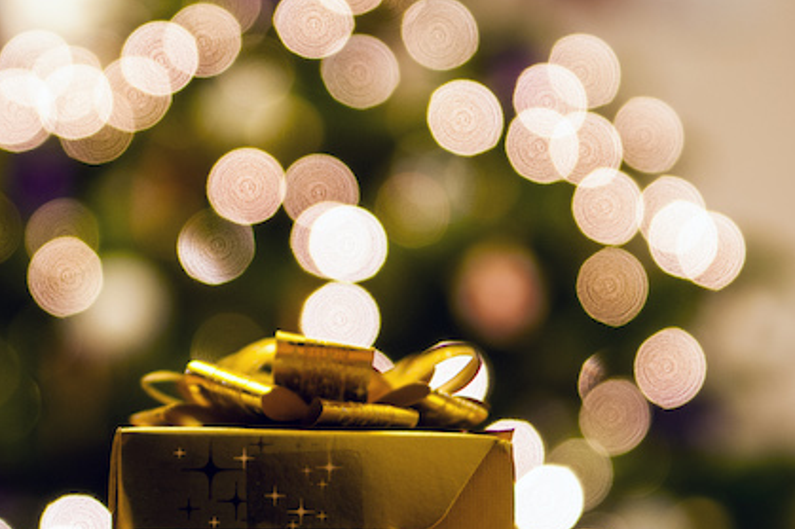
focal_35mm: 112
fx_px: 2472
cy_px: 324
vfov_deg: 12.2
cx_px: 321
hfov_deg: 18.3
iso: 250
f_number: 2.8
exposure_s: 1/10
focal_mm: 52
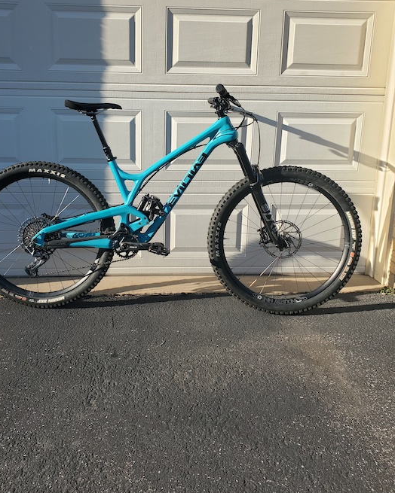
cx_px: 170
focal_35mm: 31
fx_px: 453
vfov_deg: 57.0
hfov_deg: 47.0
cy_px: 215
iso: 50
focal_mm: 4.3
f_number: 2.4
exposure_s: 1/641
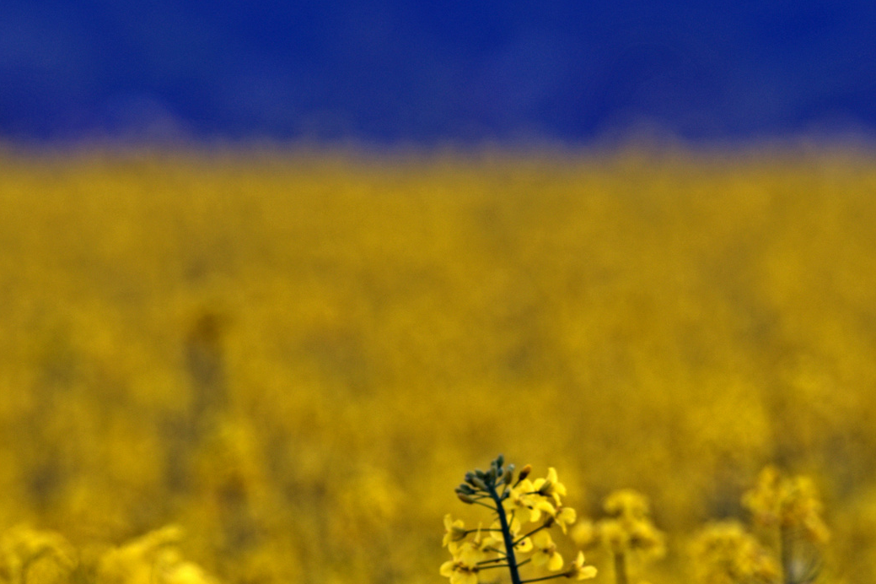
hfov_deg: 2.9
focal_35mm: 704
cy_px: 431
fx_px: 17124
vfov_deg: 2.0
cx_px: 441
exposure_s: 1/60
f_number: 8
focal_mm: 300
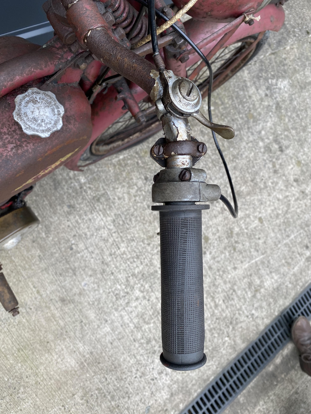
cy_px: 207
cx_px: 156
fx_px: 311
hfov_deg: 53.1
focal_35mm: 26
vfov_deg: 67.3
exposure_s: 1/254
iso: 32
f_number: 1.8
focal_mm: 4.25
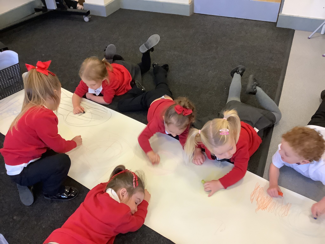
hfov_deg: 58.4
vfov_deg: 45.4
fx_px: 291
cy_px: 122
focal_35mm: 31
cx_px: 162
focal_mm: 3.3
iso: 320
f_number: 2.4
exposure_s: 1/50
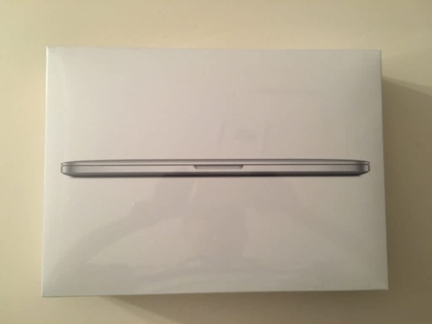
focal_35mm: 29
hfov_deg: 61.7
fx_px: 362
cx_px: 216
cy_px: 162
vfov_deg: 48.2
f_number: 2.2
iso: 80
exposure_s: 1/10
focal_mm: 4.15
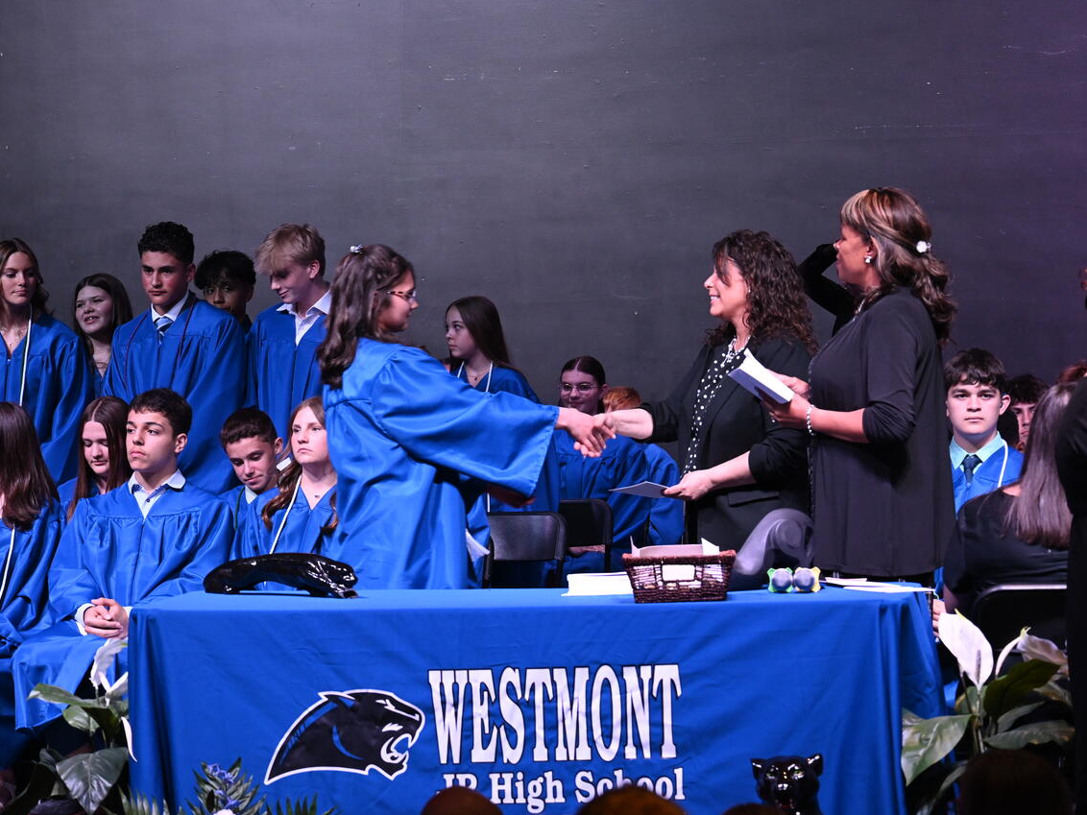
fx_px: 4350
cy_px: 408
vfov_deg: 10.7
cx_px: 521
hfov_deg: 14.2
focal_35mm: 139
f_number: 5
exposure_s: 1/125
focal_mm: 85
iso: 1250
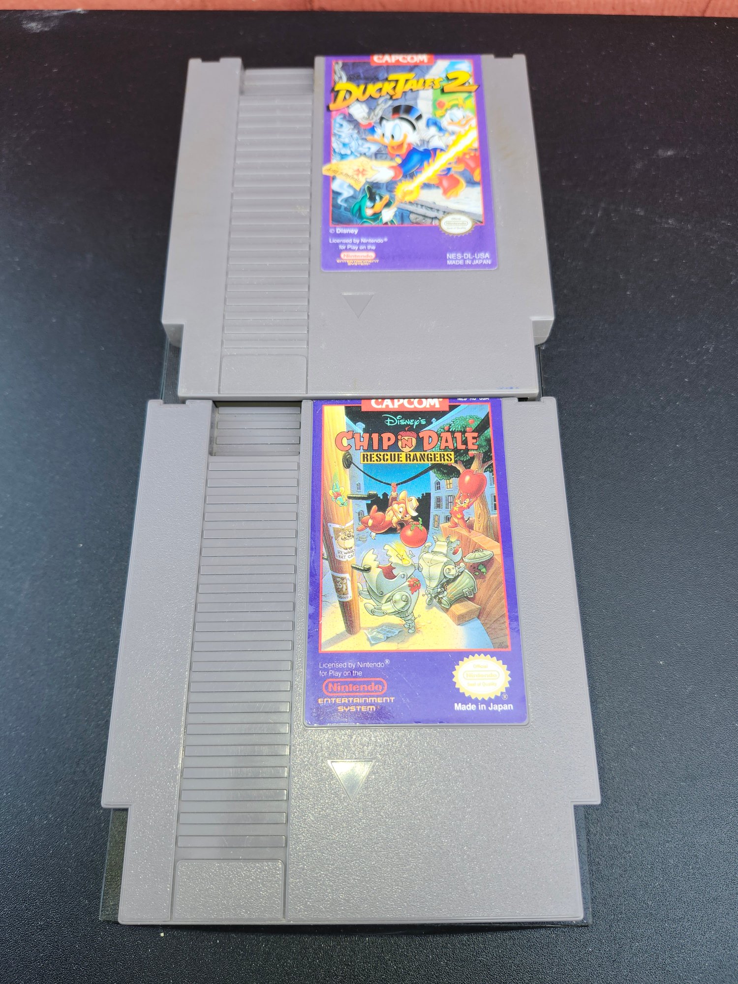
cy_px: 492
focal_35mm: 23
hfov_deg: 58.9
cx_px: 369
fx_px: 654
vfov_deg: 73.9
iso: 25
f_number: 1.8
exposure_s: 1/169
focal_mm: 5.54
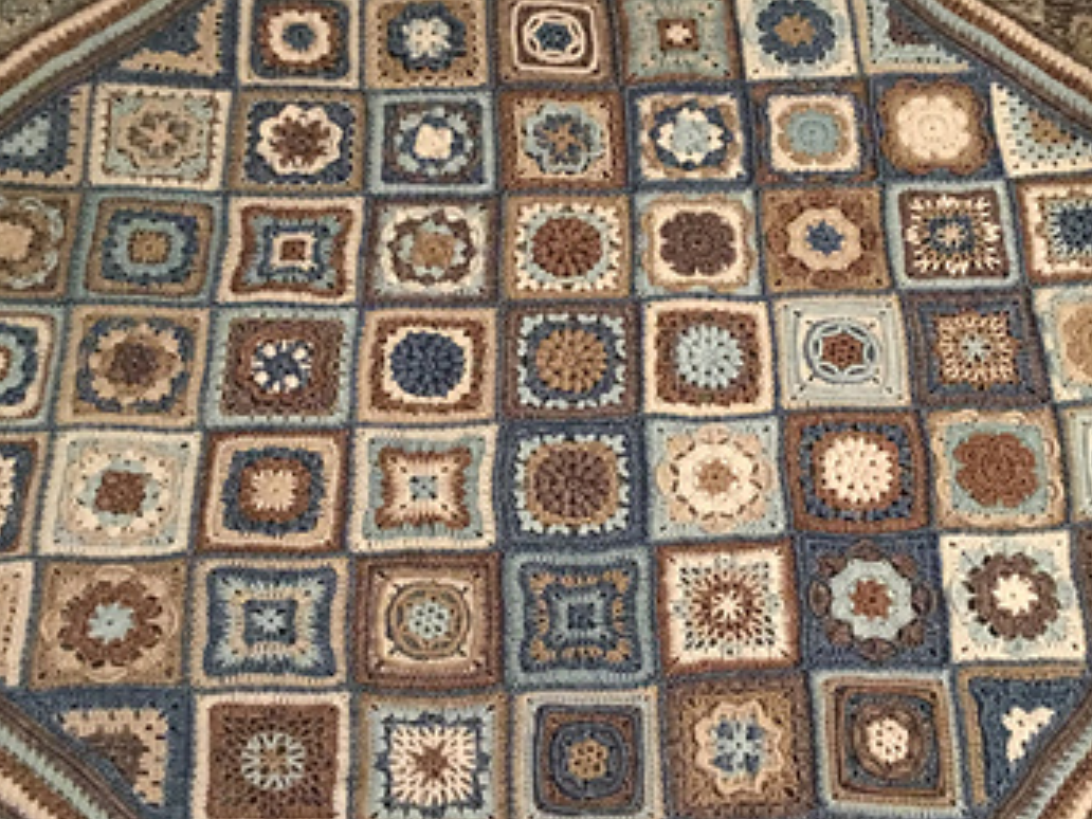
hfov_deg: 42.1
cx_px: 543
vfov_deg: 32.2
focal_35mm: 45
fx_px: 1420
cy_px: 389
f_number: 2.4
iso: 500
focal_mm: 3.3
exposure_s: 1/15
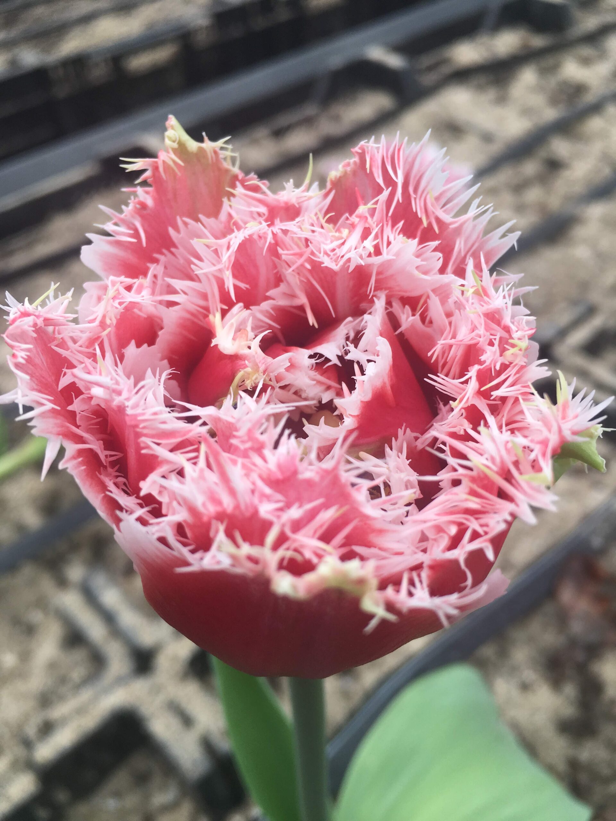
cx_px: 308
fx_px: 688
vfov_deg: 61.7
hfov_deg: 48.2
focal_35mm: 29
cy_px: 410
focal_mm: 4.15
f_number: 2.2
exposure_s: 1/327
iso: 25
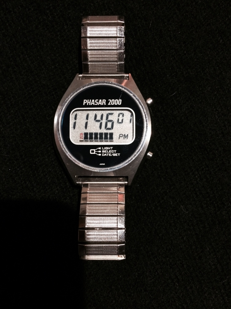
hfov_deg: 46.8
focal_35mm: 30
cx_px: 116
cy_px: 154
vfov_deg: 60.0
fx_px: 267
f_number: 2.2
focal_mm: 4.12
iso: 320
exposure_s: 1/15
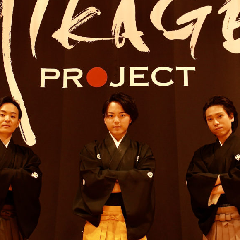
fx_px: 565
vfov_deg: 24.0
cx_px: 117
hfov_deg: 24.0
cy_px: 100
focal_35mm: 72
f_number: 4
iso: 1600
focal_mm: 32
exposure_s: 1/50
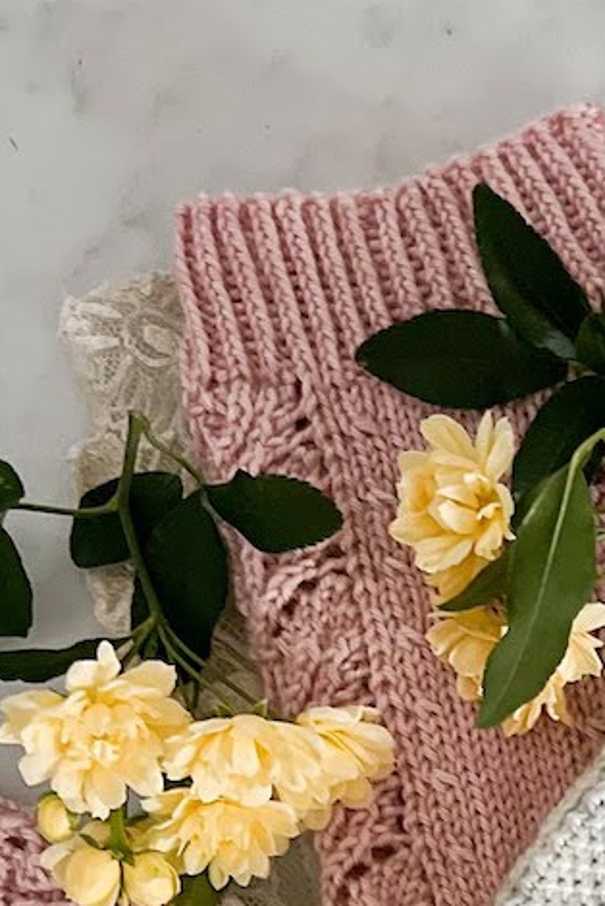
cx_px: 1089
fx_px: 2316
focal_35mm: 92
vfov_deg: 20.6
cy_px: 1112
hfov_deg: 13.4
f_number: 1.5
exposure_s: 1/30
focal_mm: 5.7
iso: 640
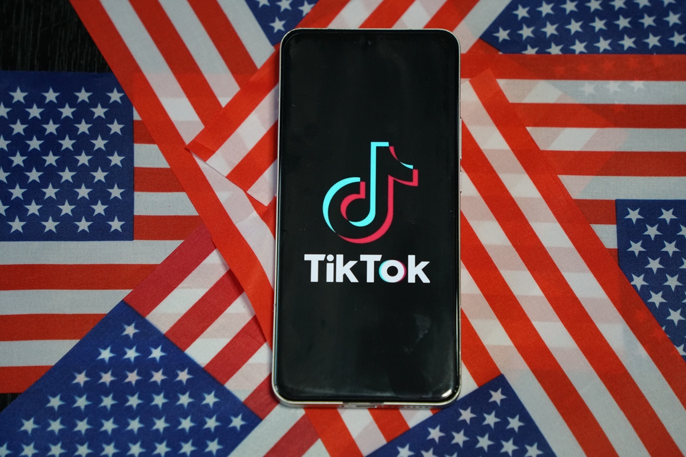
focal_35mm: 105
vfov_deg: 13.0
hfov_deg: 19.5
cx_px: 343
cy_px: 228
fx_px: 2001
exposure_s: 1/125
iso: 3200
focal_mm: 105
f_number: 4.5
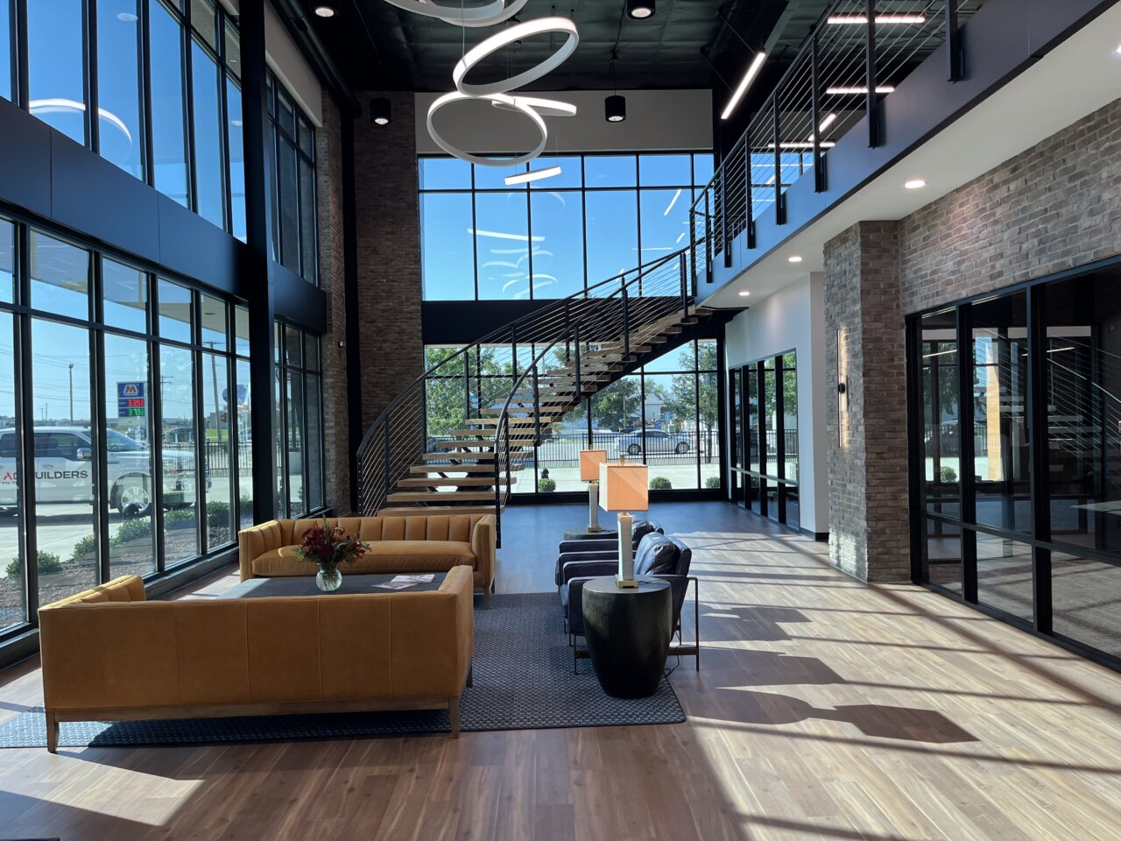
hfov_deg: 67.3
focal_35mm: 26
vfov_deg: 53.1
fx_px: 842
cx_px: 560
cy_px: 420
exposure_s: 1/120
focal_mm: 5.1
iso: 80
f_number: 1.6
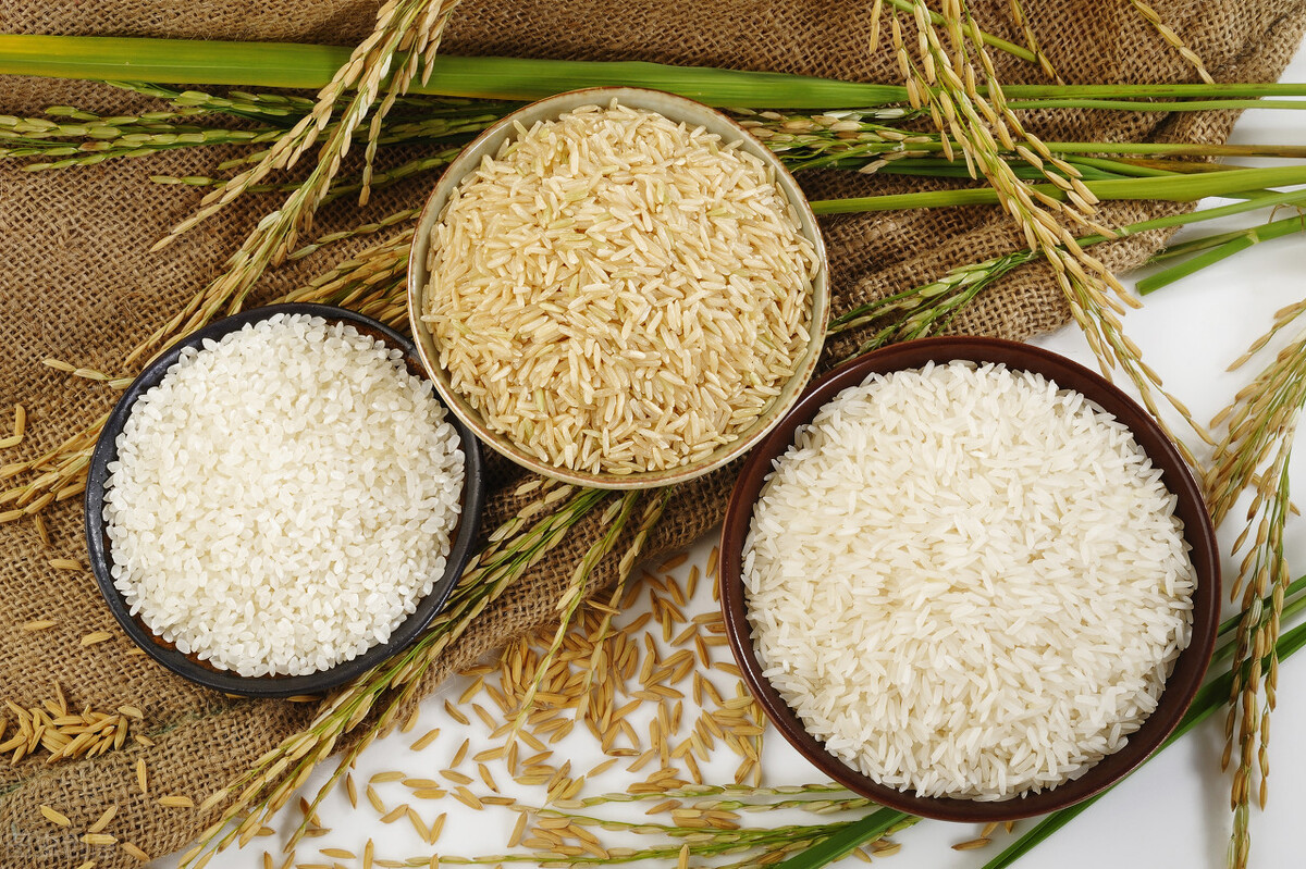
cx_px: 653
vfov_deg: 22.6
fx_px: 2176
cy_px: 434
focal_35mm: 60
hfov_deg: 33.4
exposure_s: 1/200
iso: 200
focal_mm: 60
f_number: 32
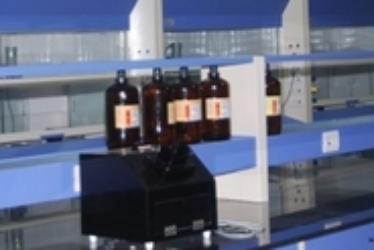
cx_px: 128
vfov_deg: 13.9
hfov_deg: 20.7
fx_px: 1019
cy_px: 48
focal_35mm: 98
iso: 125
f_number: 3.5
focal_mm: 24
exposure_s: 1/60
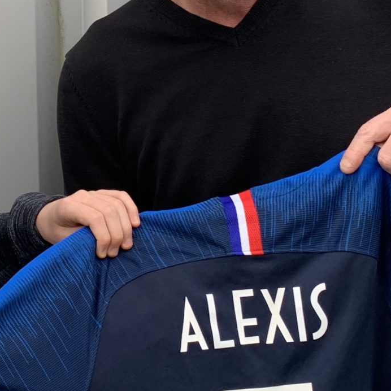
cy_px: 61
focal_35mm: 85
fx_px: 1086
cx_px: 46
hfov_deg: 20.0
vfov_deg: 20.1
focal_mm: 4.25
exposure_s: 1/121
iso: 32
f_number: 1.8
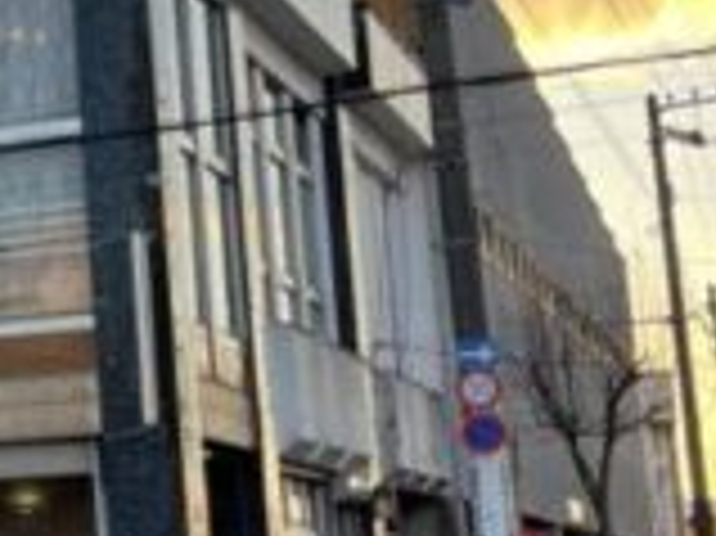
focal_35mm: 98
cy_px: 392
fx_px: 2026
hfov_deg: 16.5
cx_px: -599
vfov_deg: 15.0
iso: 50
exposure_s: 1/604
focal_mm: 5.7
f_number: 1.5
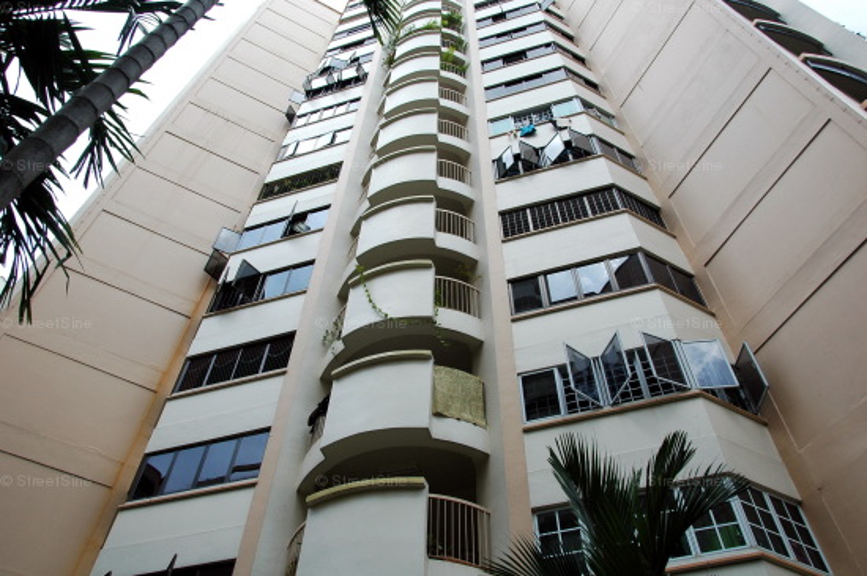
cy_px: 288
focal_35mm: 30
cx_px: 434
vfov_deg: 43.5
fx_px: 721
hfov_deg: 62.0
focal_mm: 20
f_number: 7.1
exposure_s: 1/400
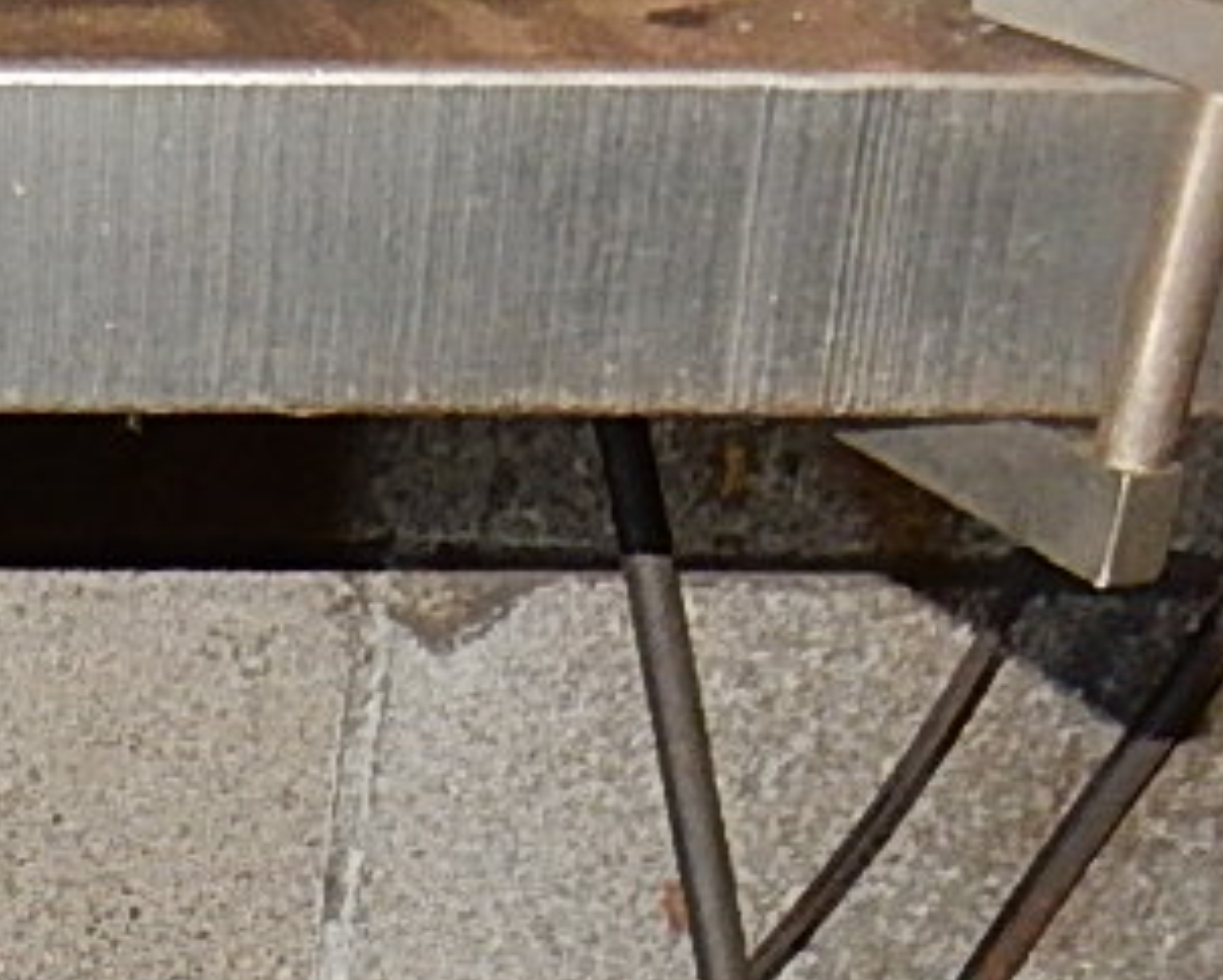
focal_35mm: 155
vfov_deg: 9.4
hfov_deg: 11.9
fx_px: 5614
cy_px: 1948
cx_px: -539
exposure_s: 1/30
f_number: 4
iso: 280
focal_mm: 5.4
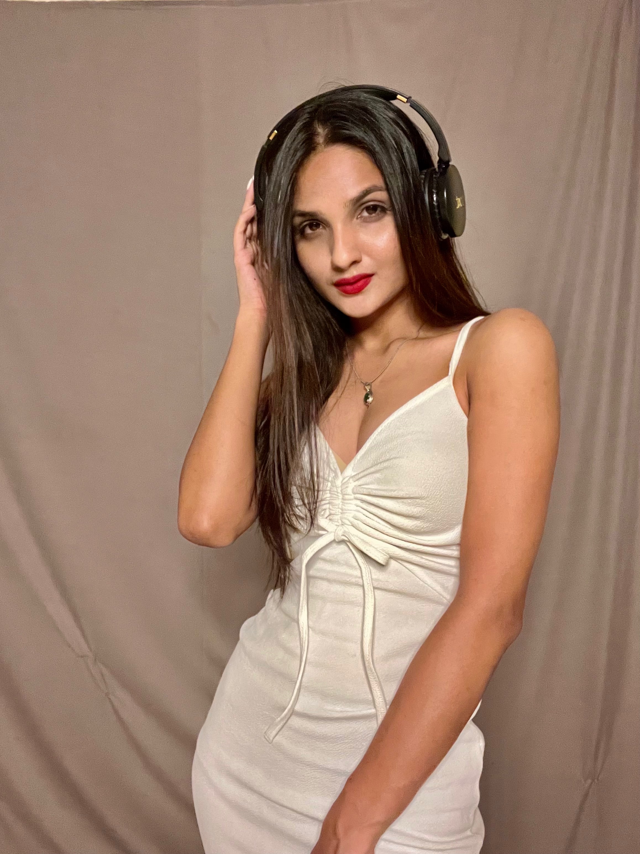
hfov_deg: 46.8
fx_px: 740
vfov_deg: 60.0
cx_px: 320
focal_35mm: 30
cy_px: 427
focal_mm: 2.71
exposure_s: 1/15
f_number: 2.2
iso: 800
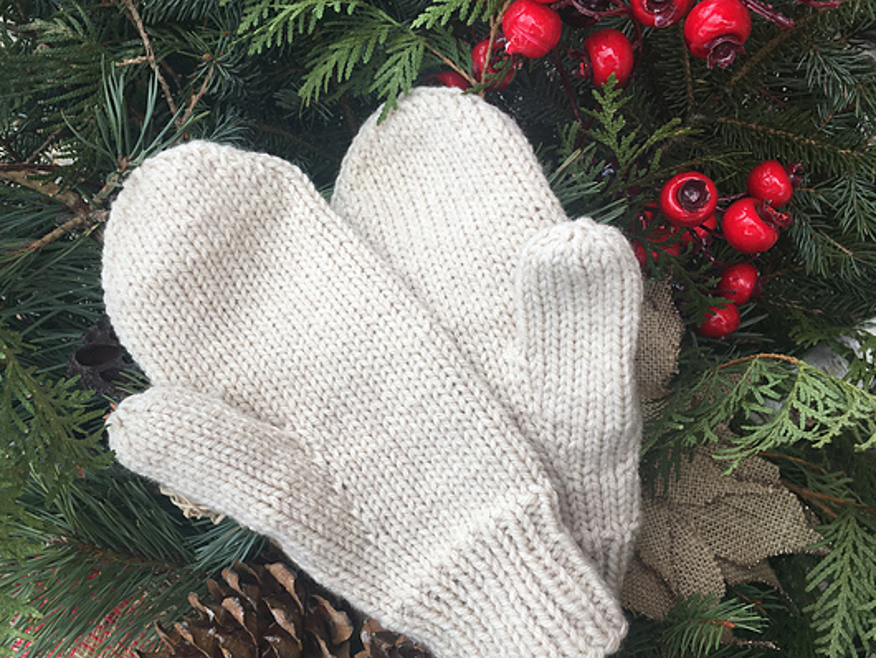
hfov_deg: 52.5
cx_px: 388
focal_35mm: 35
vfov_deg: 40.7
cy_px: 357
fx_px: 886
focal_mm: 4.15
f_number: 2.2
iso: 25
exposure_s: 1/120
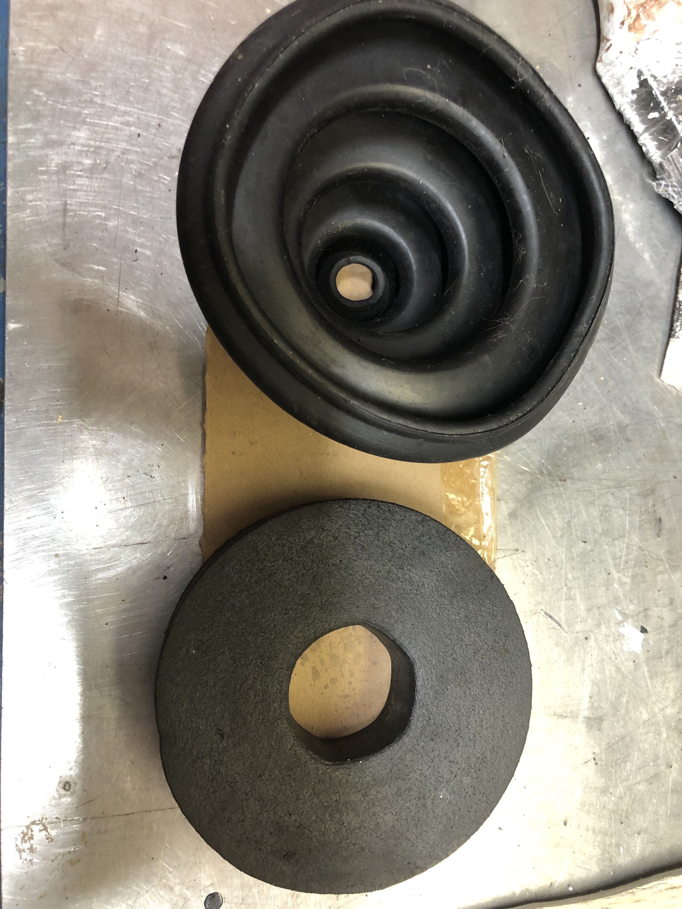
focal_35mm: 28
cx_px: 341
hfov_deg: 49.7
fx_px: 736
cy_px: 454
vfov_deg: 63.4
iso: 50
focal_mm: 3.99
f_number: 1.8
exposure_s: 1/15
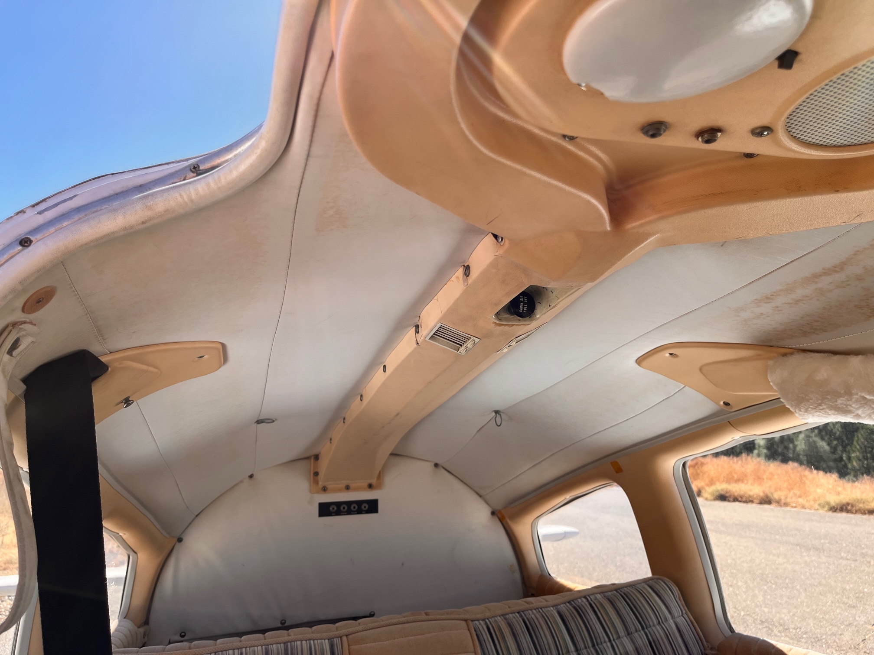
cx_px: 437
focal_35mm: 26
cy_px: 328
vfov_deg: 53.1
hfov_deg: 67.3
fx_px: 656
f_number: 1.6
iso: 50
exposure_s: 1/2024
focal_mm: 5.1
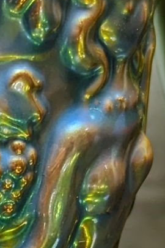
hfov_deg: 5.4
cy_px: 258
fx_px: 1732
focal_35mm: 252
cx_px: -64
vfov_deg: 8.1
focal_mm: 6.81
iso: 44
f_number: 1.85
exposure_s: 1/99.9
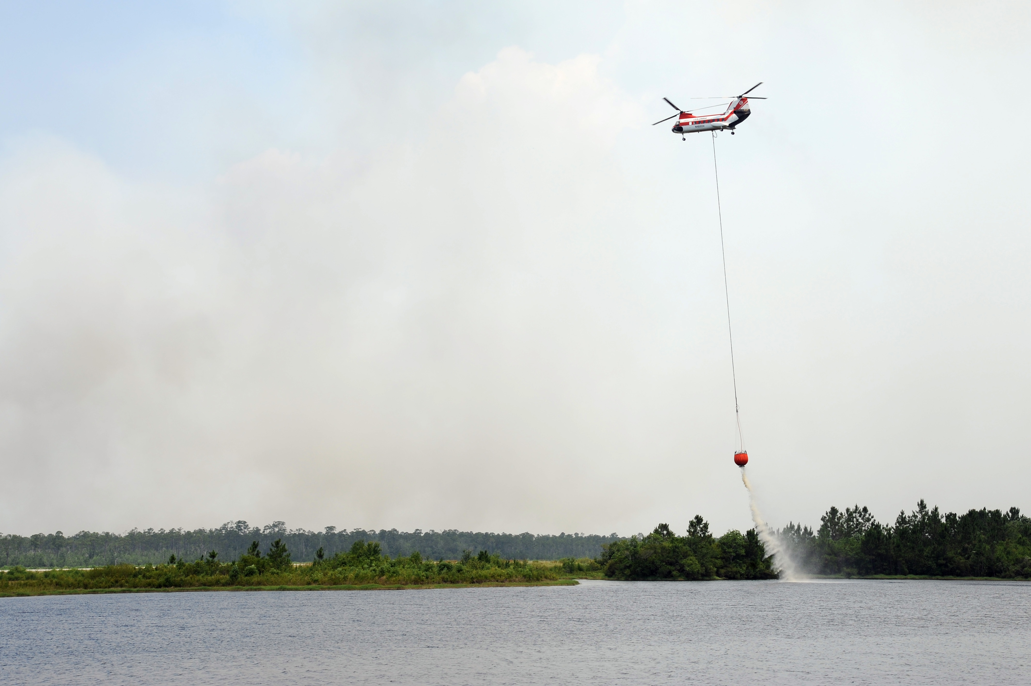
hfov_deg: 34.5
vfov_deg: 23.4
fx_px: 1660
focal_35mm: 58
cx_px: 516
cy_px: 343
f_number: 10
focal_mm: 58
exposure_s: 1/400
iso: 200
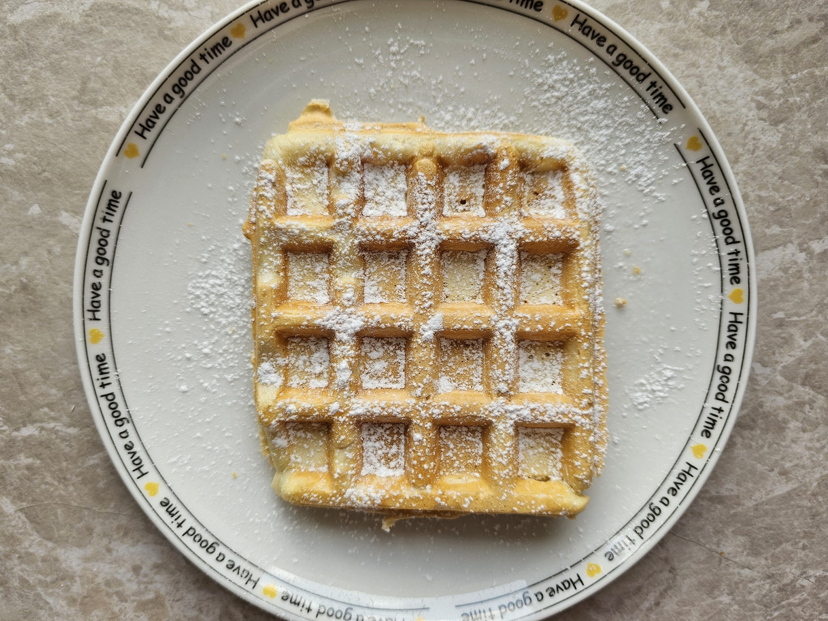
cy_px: 310
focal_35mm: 23
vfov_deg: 58.9
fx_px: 550
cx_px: 414
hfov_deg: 73.9
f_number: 1.7
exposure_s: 1/100
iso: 20
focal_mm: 6.3
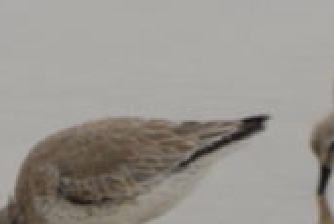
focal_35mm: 1696
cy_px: 401
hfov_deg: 1.2
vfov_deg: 0.8
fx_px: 15762
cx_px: 108
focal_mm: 300
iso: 200
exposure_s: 1/180
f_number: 13
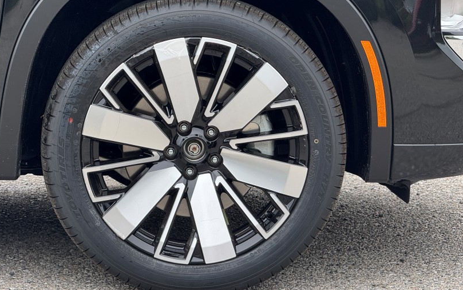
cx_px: 175
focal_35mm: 161
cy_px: 117
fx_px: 2032
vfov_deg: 8.2
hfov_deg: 13.0
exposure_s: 1/211
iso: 50
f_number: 2.8
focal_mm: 15.66
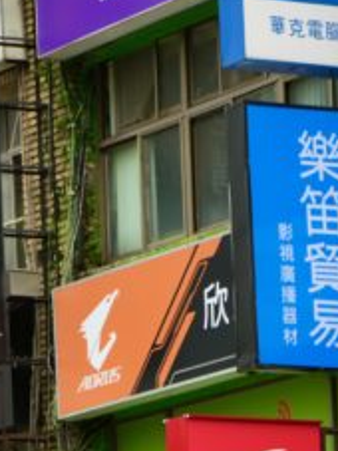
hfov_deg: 4.8
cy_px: 494
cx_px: -455
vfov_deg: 6.5
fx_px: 3962
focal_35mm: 304
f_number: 5.6
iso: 100
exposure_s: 1/125
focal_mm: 70
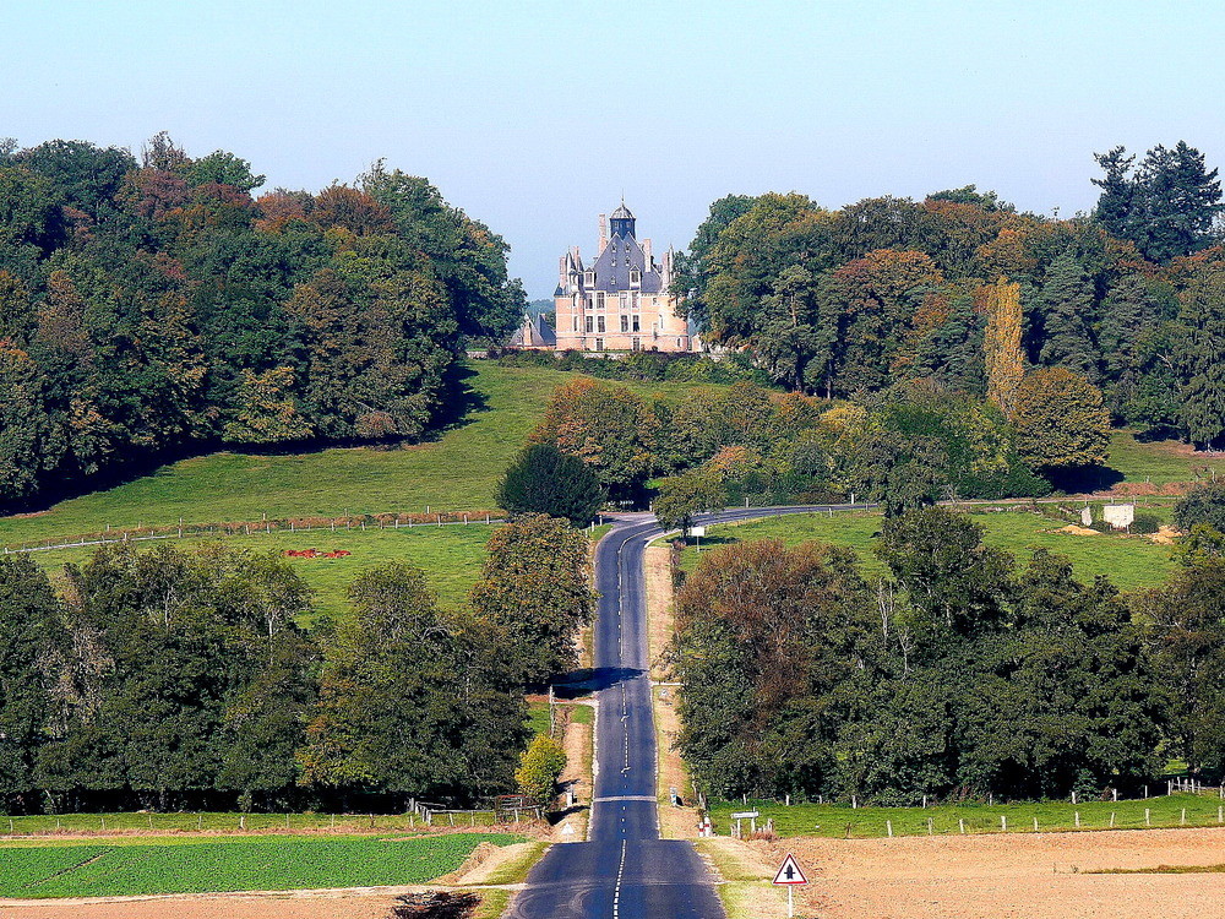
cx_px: 612
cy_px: 460
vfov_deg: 8.1
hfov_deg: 10.7
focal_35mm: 184
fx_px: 6511
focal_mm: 32.7
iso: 80
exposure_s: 1/250
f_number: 5
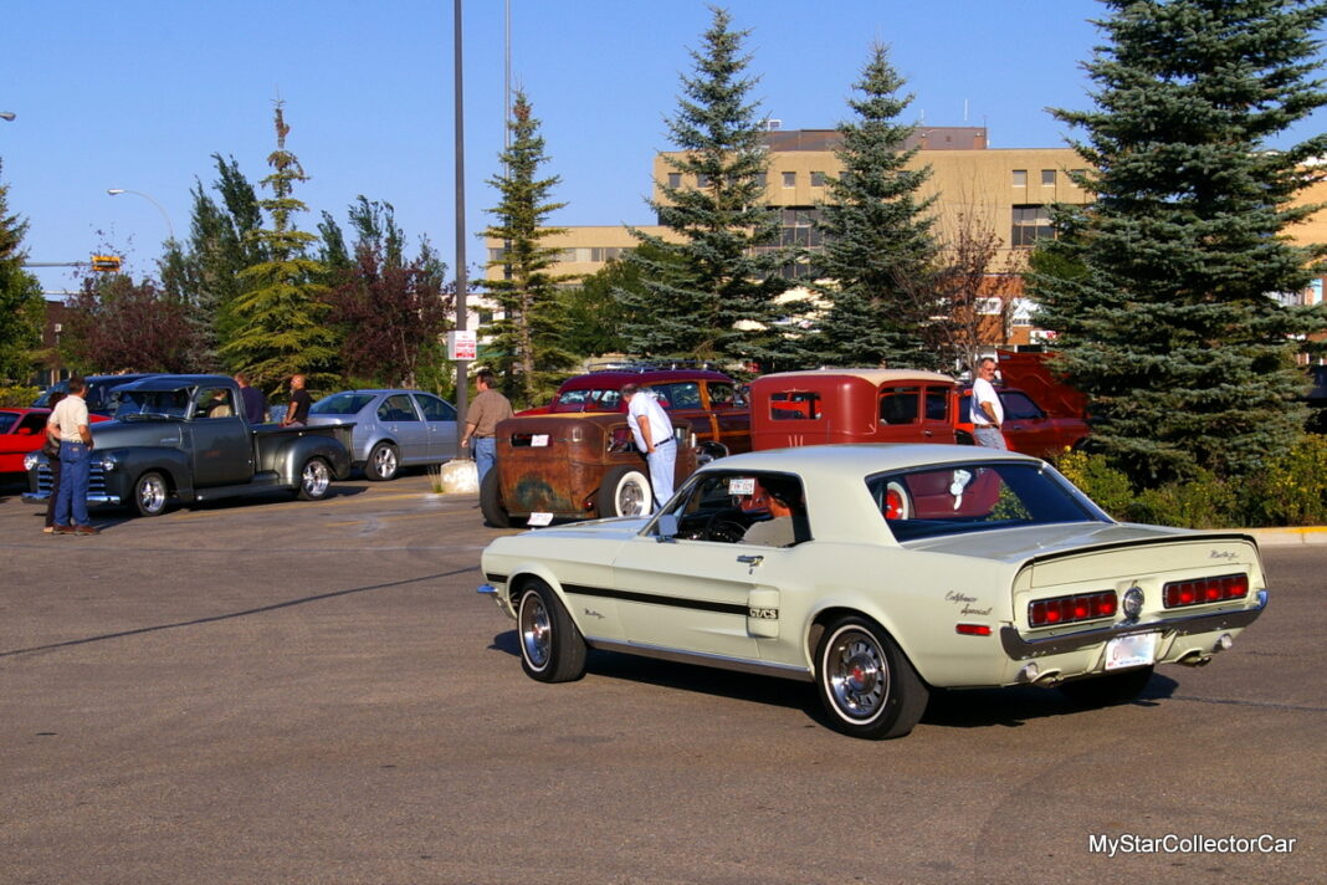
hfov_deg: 40.0
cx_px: 664
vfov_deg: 27.3
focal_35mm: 50
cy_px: 442
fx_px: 1824
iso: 200
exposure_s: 1/250
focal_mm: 33
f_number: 11
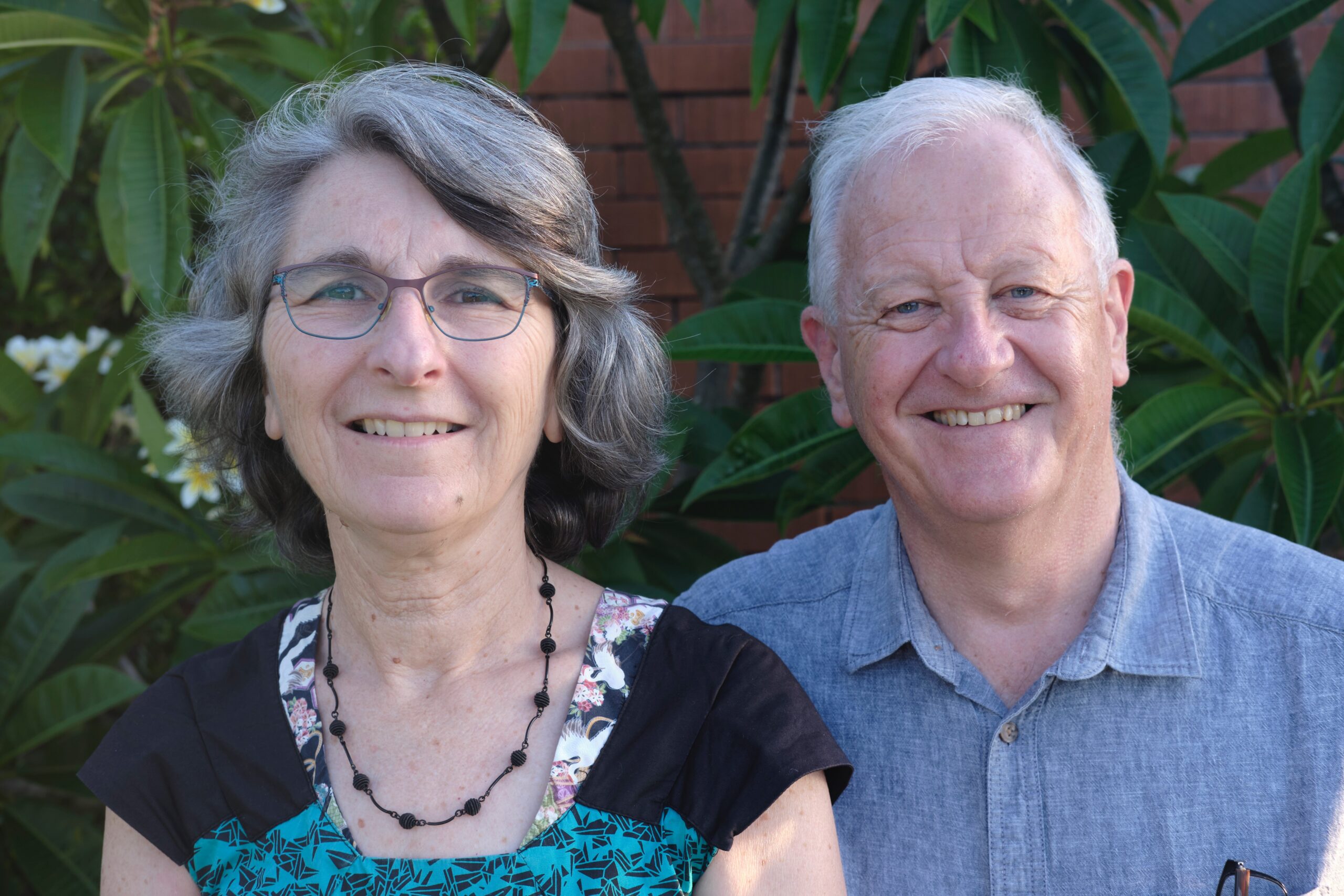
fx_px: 1979
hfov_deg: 37.5
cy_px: 448
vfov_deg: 25.5
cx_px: 672
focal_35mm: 53
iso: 200
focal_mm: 35
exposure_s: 1/75
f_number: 5
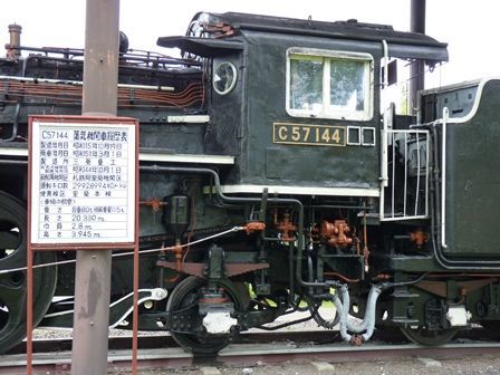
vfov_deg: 32.9
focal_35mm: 44
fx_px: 636
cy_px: 188
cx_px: 250
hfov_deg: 42.9
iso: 125
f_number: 3
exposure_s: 1/60
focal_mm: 7.8
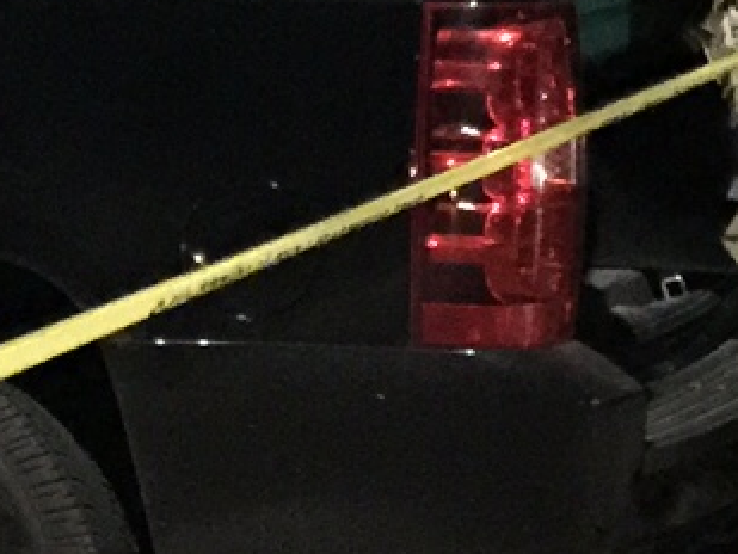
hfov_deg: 12.8
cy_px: 241
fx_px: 3263
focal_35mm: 153
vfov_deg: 9.7
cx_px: 43
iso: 500
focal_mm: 4.15
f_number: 2.2
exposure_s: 1/4
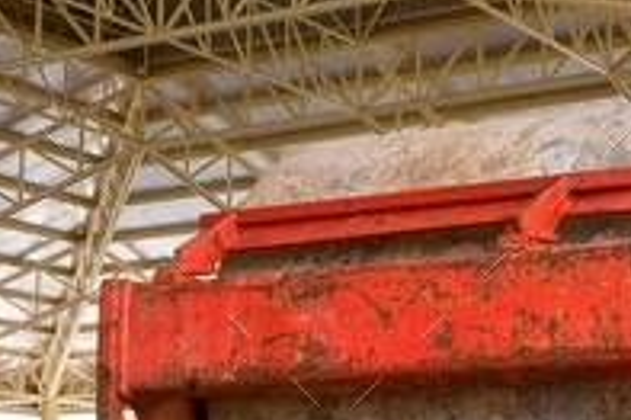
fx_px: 1891
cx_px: 320
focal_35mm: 108
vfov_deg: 12.6
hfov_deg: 18.9
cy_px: 91
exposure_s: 1/25
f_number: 14
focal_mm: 24.2
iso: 200
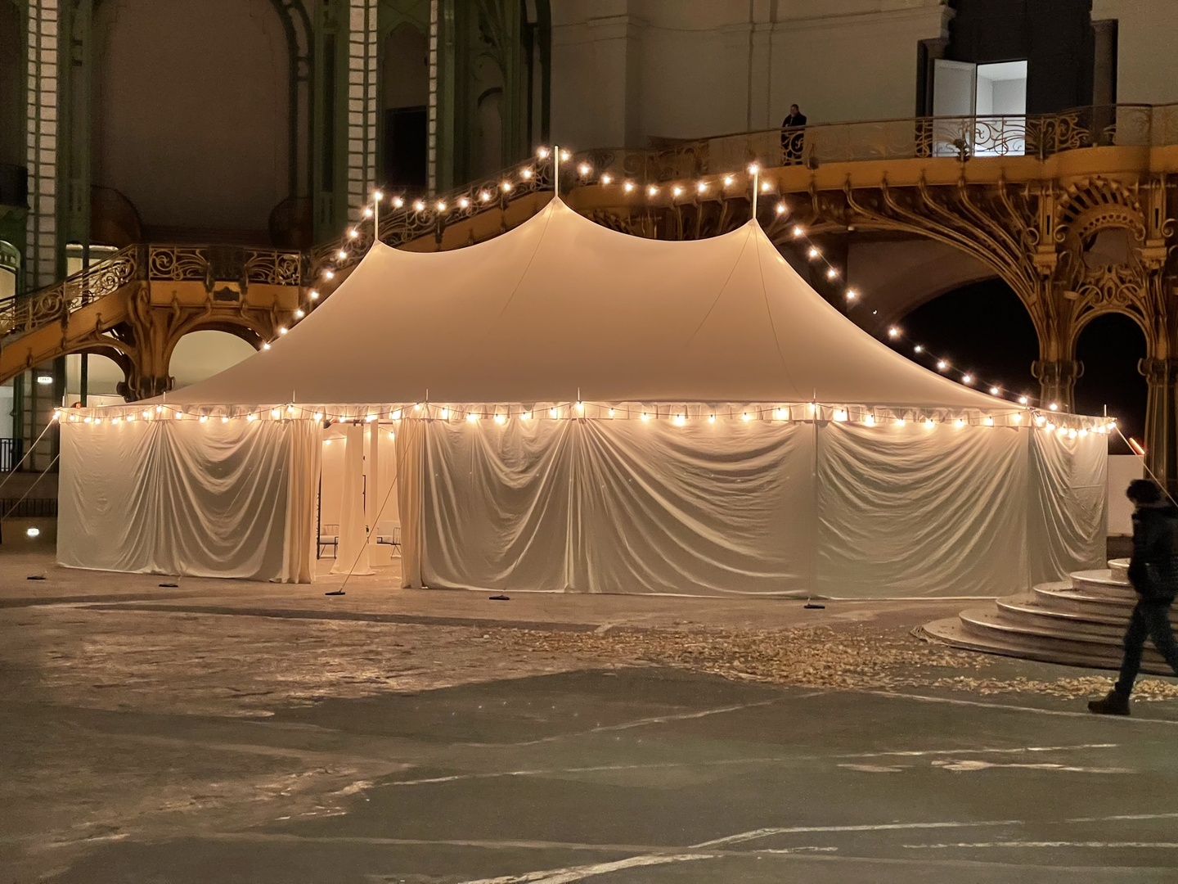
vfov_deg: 22.9
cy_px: 442
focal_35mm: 64
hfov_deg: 30.3
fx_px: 2178
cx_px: 589
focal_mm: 7.5
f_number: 2.2
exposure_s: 1/50
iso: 800
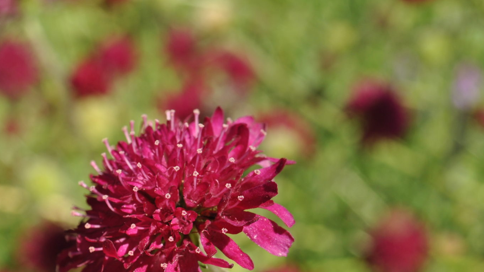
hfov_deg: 21.5
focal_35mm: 99
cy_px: 224
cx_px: 169
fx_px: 1271
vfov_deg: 12.2
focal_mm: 36
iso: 100
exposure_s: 1/200
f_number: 8
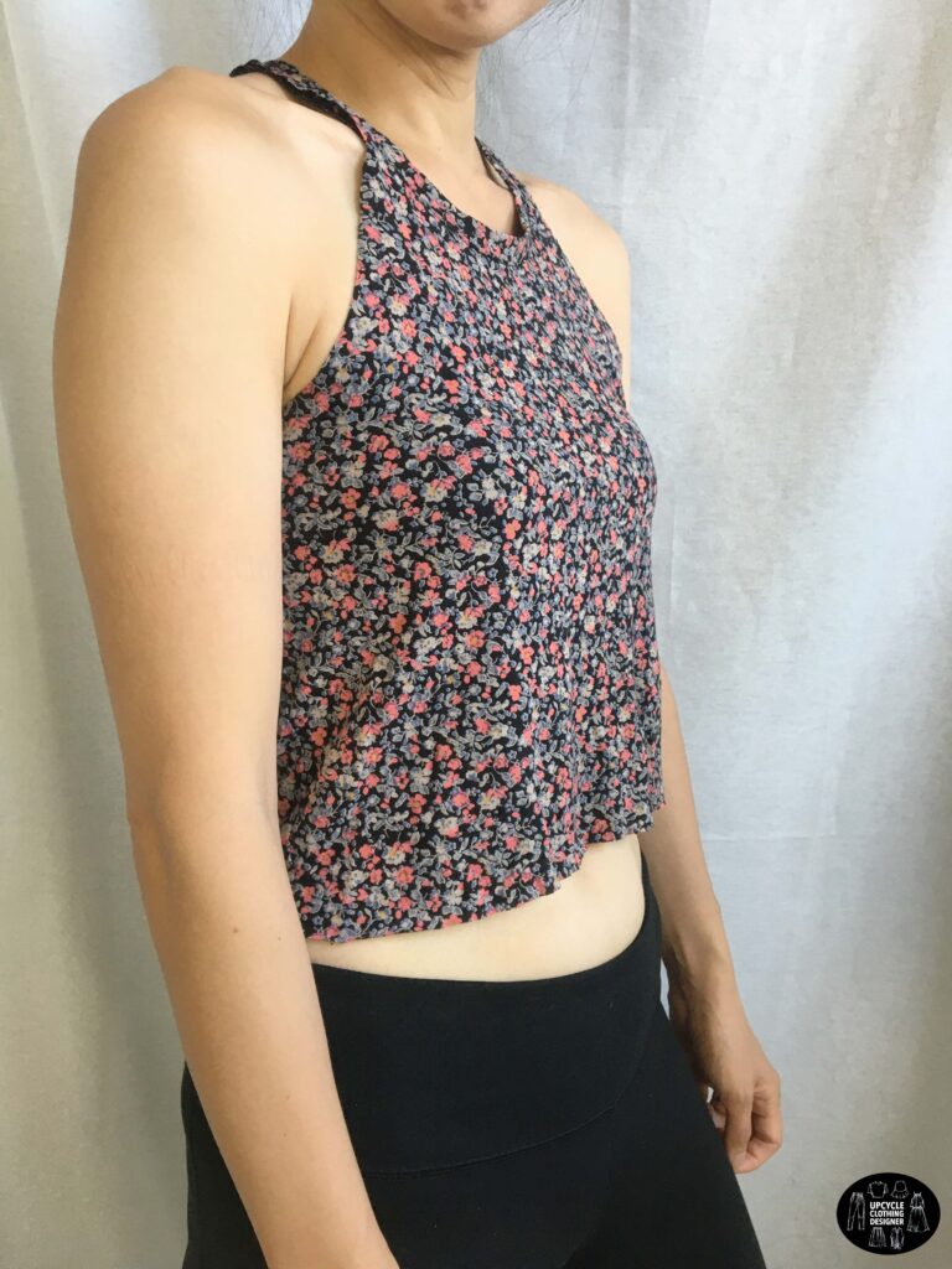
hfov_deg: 48.2
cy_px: 634
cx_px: 476
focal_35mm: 29
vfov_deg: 61.7
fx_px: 1063
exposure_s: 1/30
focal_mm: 4.15
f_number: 2.2
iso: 64
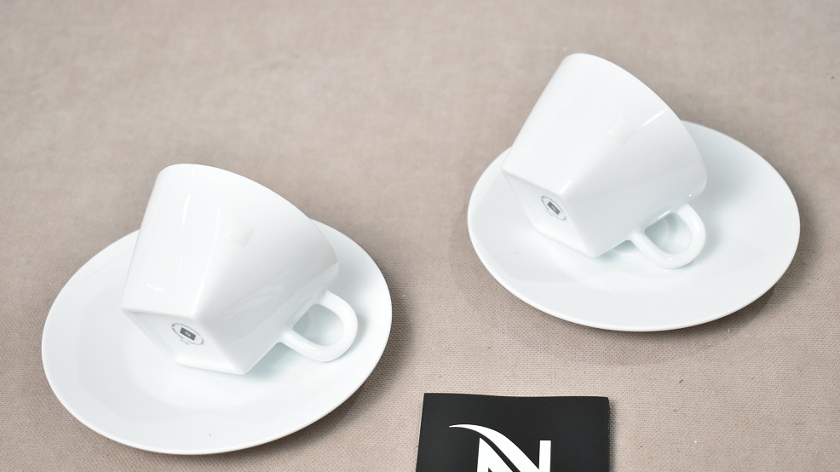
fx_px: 1492
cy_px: 279
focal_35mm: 67
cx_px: 423
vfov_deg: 18.0
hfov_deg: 31.4
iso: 1600
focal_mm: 42
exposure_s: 1/80
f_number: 5
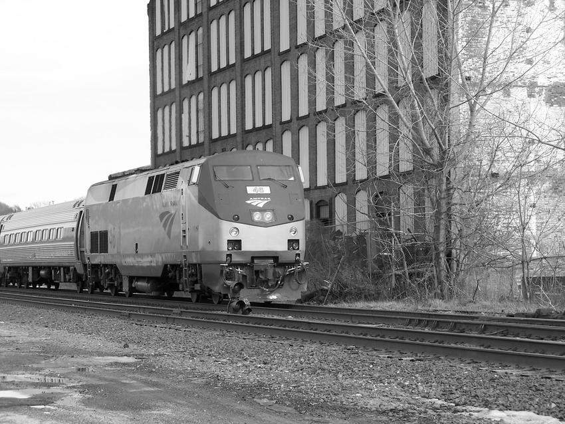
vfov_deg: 12.7
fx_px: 1910
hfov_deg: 16.8
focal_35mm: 117
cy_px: 212
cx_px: 282
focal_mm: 19.4
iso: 80
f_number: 3.2
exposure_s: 1/400
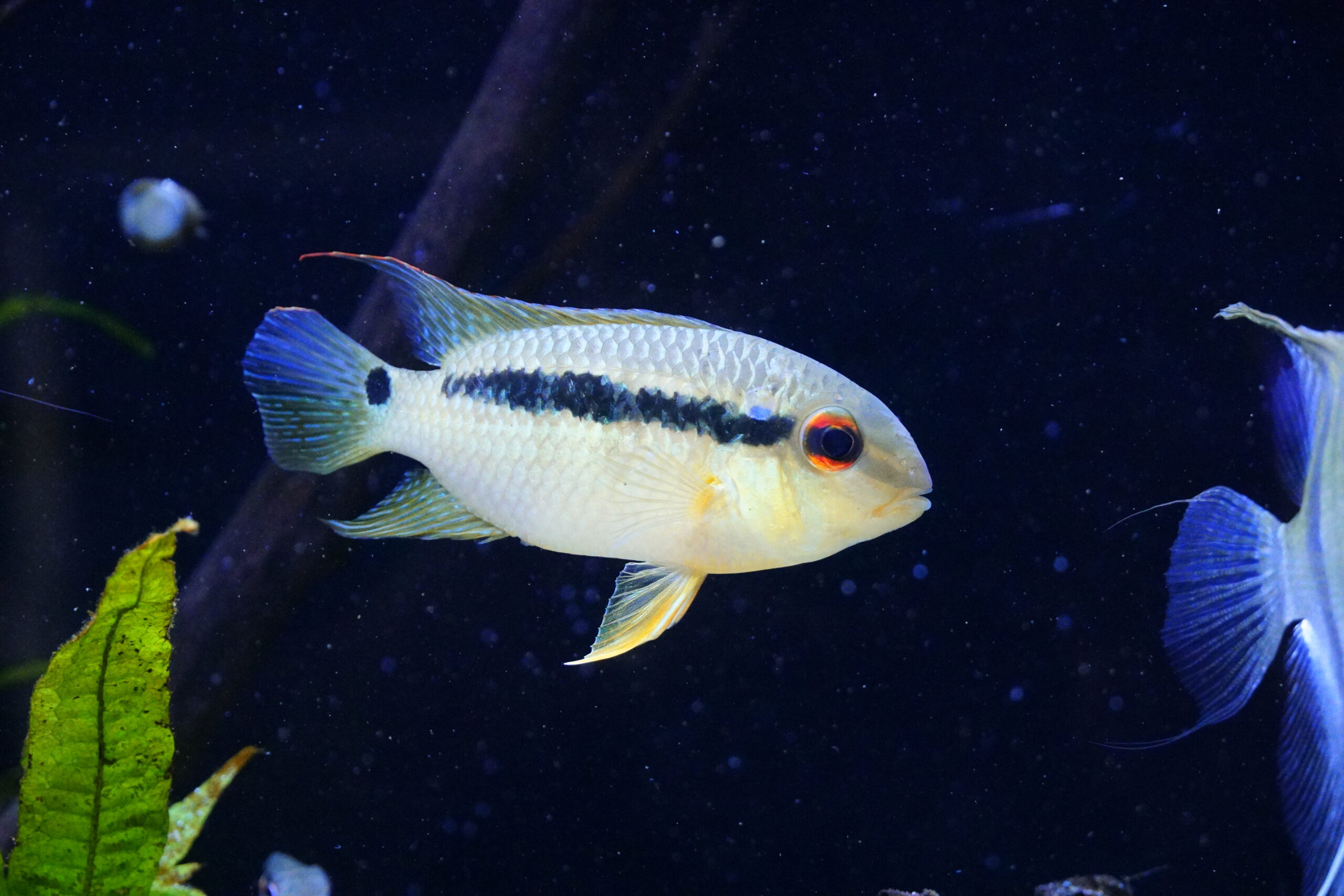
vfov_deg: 12.9
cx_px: 672
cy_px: 448
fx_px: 3976
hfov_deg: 19.2
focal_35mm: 106
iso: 8000
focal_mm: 71
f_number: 5.6
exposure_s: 1/250
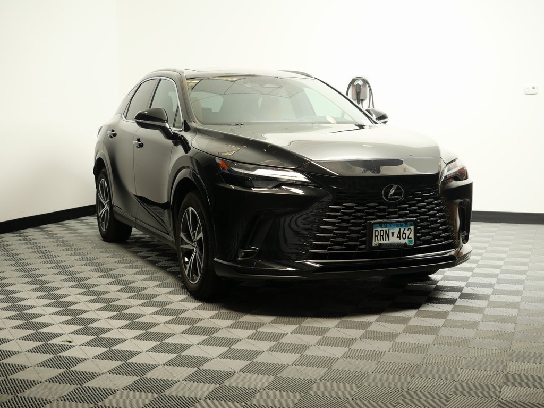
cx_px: 272
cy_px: 204
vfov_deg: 31.5
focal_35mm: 46
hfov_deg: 41.2
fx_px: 723
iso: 250
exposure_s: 1/200
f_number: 4.3
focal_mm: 23
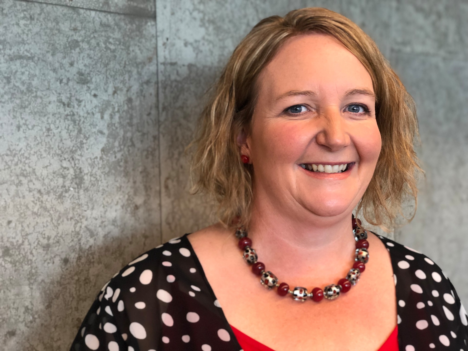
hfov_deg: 33.8
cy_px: 176
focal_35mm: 57
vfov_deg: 25.7
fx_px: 771
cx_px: 234
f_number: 2.8
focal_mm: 6.6
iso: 125
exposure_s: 1/33
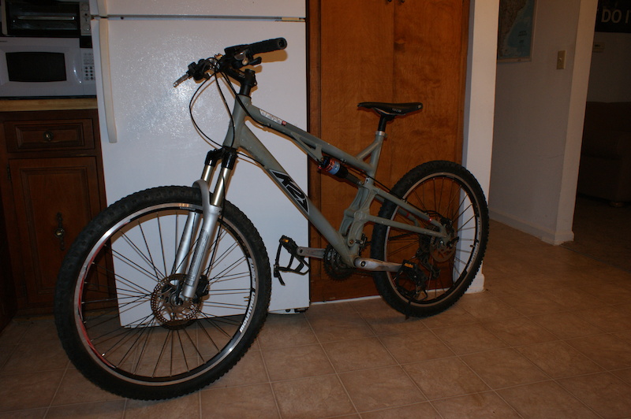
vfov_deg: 47.9
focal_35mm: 27
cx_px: 316
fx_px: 473
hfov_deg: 67.4
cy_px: 210
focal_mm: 18
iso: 400
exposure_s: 1/60
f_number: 5.6
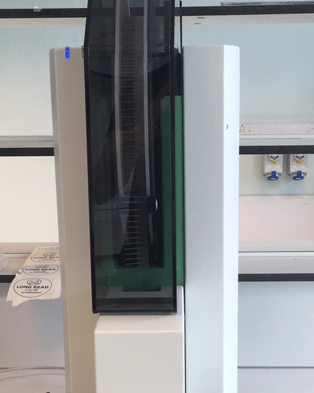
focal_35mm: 66
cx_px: 147
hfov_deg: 23.1
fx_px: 767
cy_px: 257
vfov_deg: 28.6
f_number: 2.2
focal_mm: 4.15
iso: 32
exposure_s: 1/50
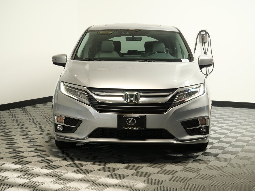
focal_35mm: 60
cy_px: 96
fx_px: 442
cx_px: 128
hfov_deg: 32.2
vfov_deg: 24.4
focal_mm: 30
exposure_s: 1/200
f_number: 5
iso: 250
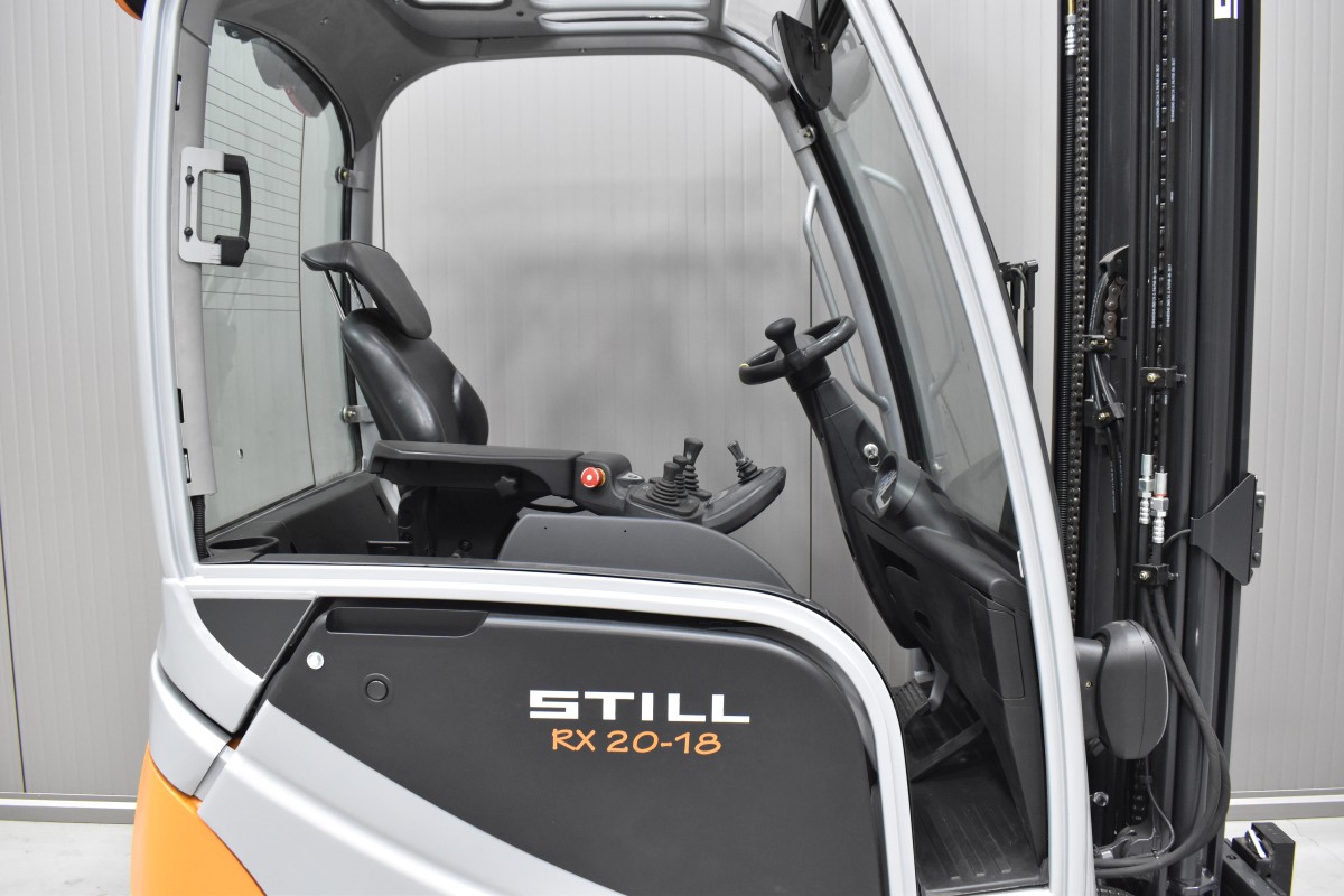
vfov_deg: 43.6
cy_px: 448
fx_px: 1120
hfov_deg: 61.9
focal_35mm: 30
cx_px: 672
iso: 1600
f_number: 5
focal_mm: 20
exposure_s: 1/20
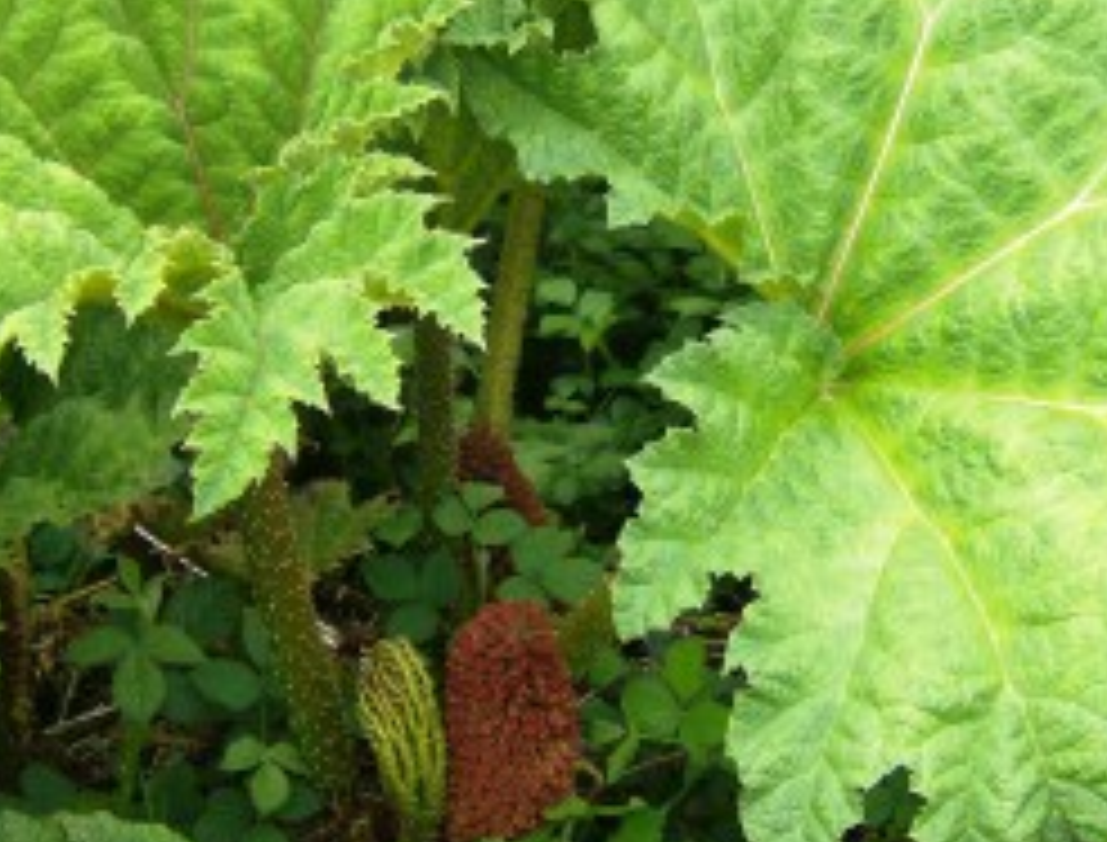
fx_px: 2474
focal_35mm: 77
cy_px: 419
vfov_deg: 19.3
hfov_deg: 25.2
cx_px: 504
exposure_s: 1/227
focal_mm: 6
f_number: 2.8
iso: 100
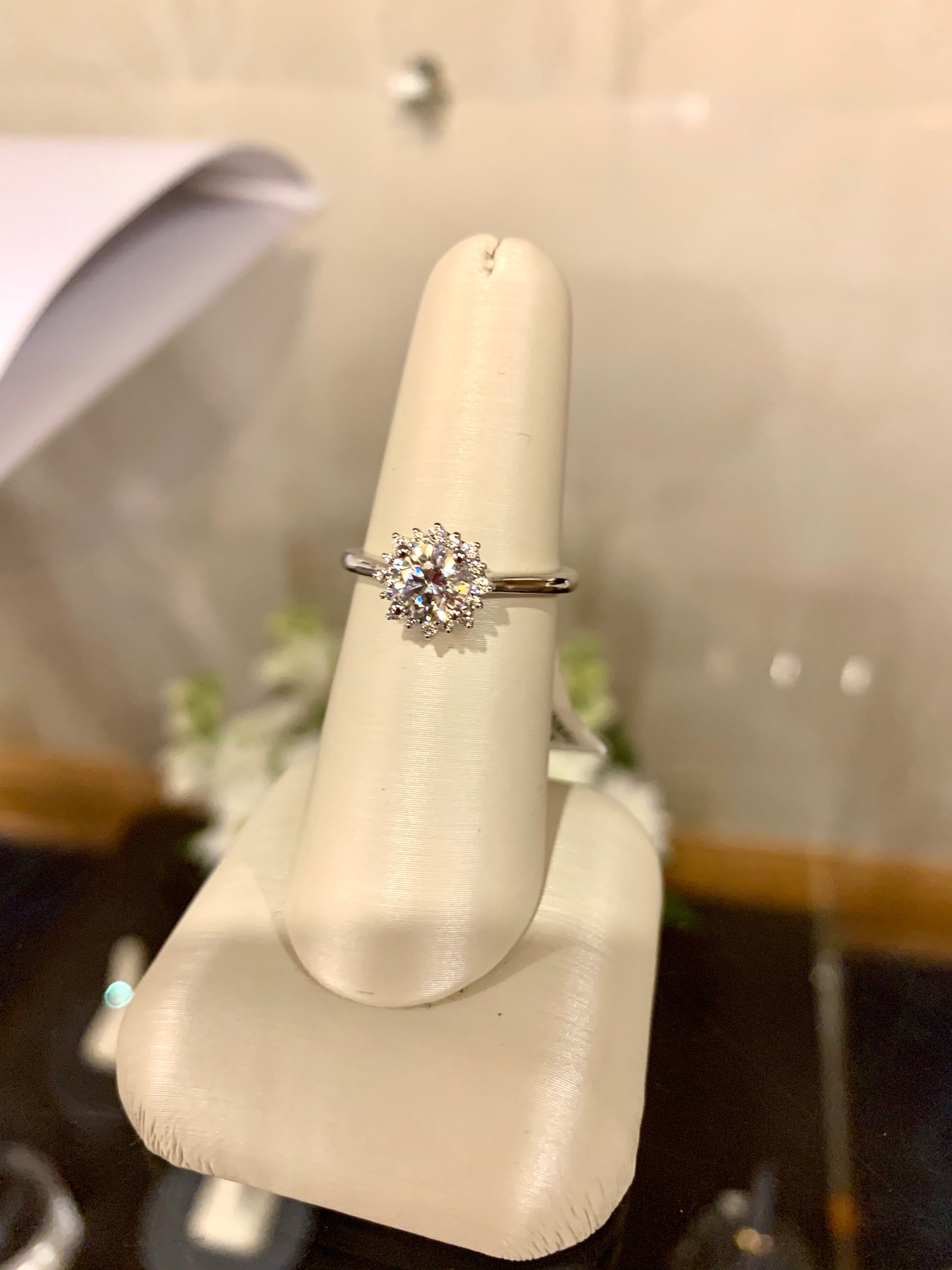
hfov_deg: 53.1
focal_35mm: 26
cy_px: 635
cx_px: 476
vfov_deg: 67.3
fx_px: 953
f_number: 1.8
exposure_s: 1/40
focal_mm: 4.25
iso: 250
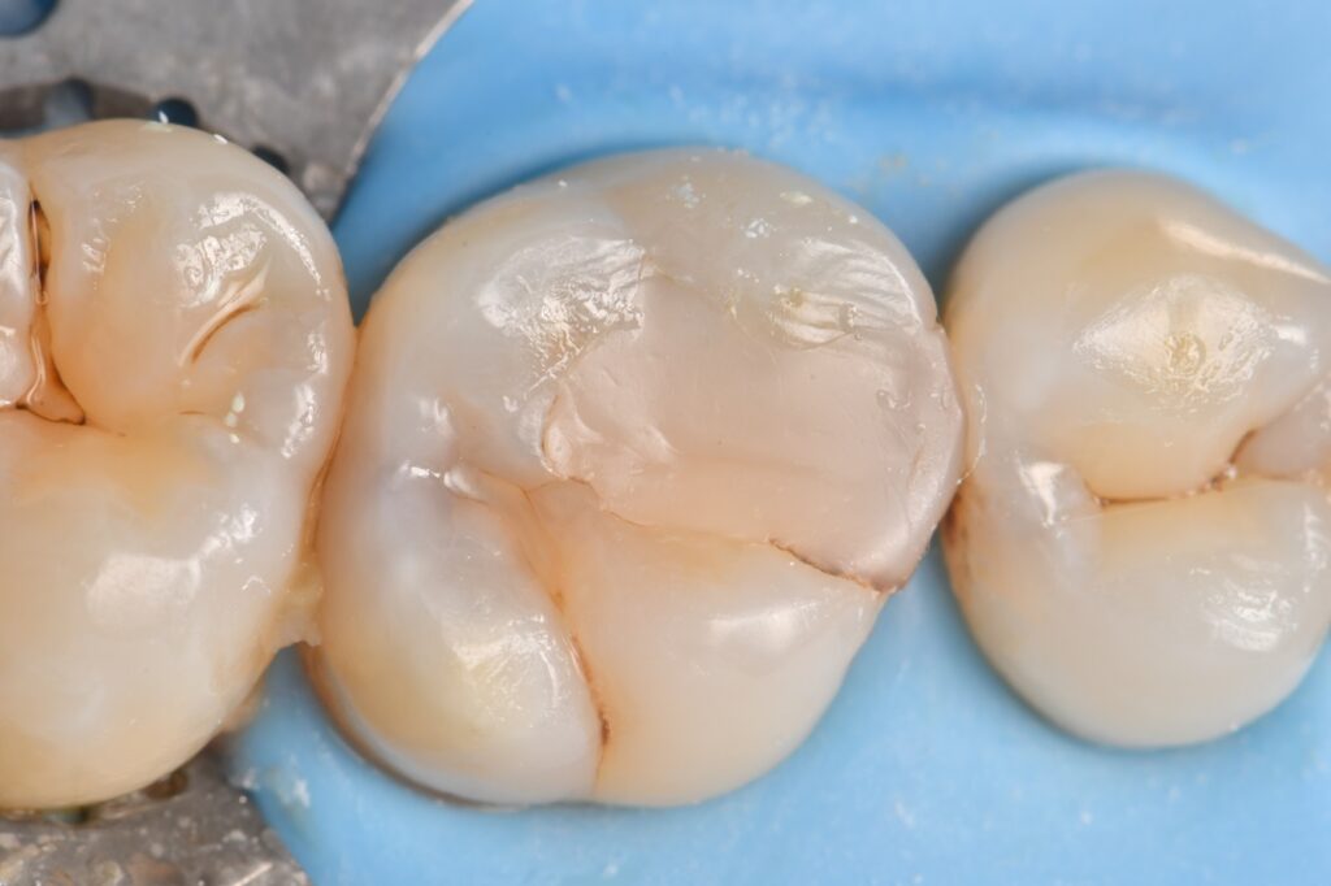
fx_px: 5802
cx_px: 666
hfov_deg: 13.1
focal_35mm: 157
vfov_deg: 8.7
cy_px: 443
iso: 200
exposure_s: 1/200
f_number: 32
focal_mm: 105
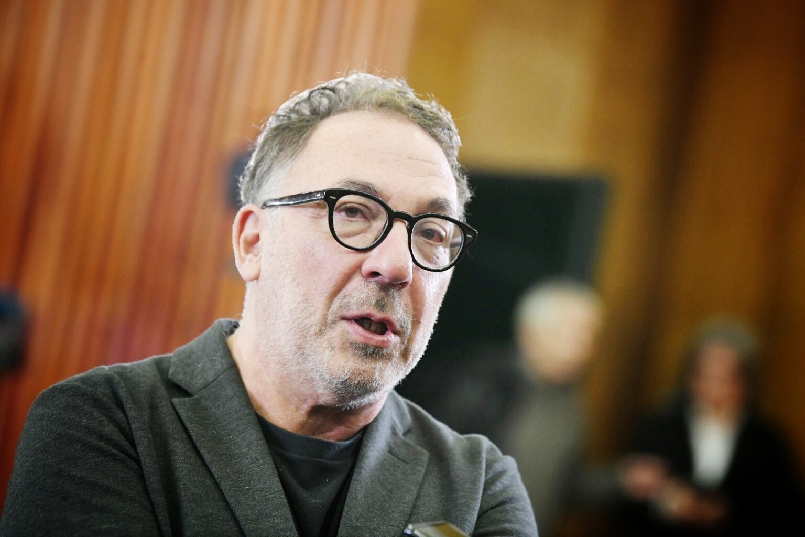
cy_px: 268
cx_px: 402
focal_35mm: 140
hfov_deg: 14.7
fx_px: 3130
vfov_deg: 9.8
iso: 4000
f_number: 4
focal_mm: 140
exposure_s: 1/400
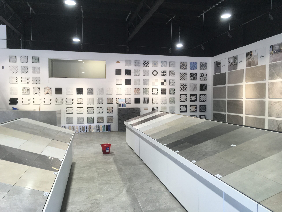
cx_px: 141
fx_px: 236
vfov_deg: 48.2
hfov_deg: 61.7
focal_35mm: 29
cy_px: 106
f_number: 2.2
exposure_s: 1/50
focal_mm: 4.15
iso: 32
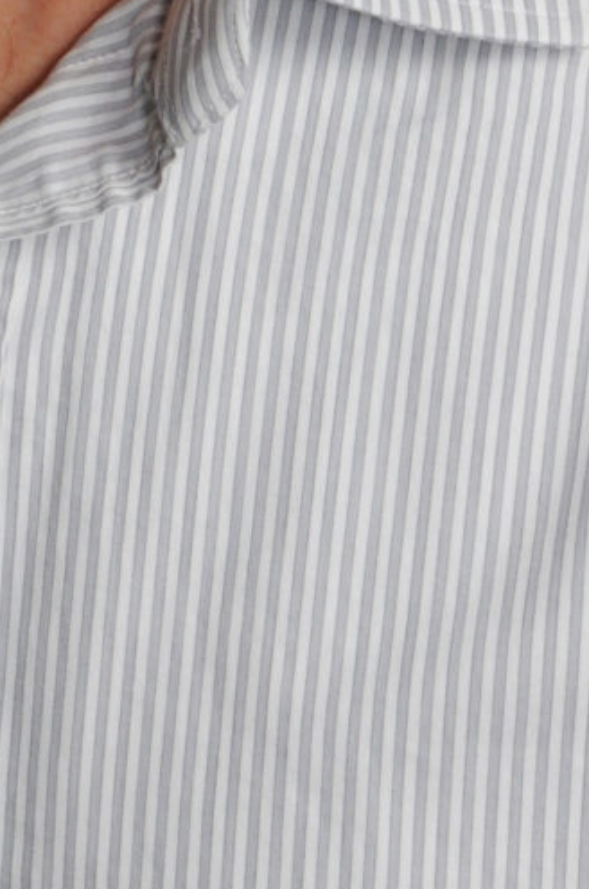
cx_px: -59
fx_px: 14541
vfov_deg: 3.5
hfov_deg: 2.3
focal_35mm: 590
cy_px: -765
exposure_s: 1/125
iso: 400
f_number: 16
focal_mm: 95
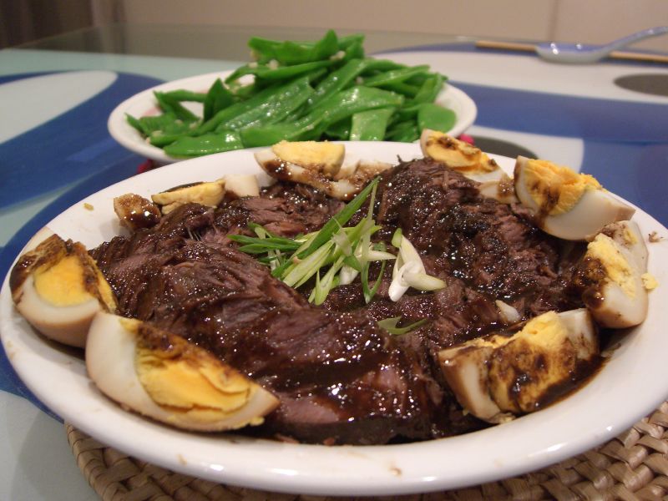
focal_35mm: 38
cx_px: 334
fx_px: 733
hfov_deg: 49.0
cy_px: 250
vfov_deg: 37.7
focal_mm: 7.9
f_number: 2.8
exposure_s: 1/15
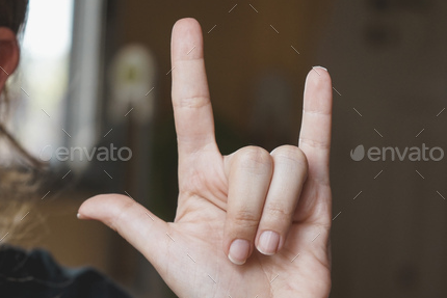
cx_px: 238
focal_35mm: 96
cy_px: 202
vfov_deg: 14.2
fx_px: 1192
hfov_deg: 21.2
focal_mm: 70
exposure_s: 1/160
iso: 640
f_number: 5.6
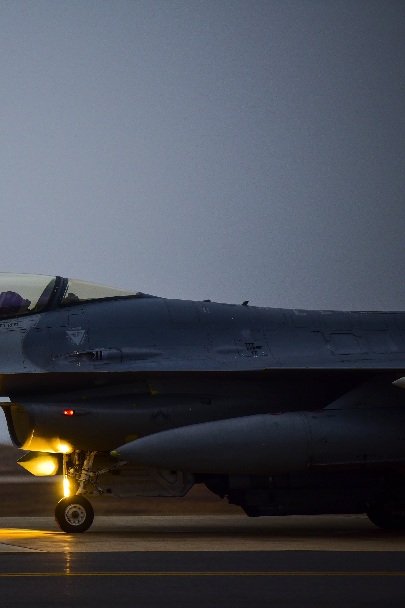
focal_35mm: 270
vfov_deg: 7.6
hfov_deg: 5.1
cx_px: -17
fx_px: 4556
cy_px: 304
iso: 1000
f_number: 2.8
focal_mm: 180
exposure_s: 1/200
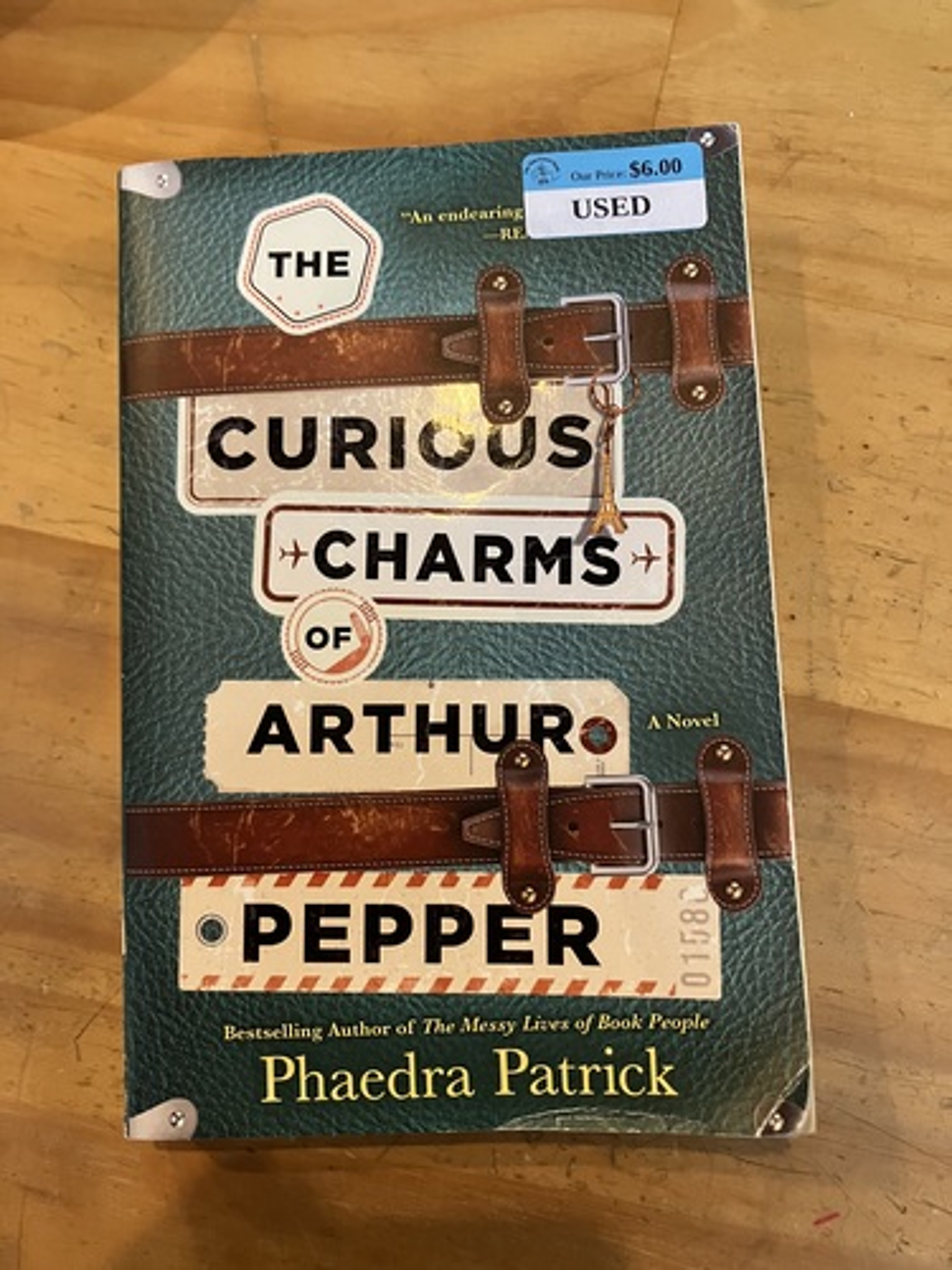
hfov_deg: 49.7
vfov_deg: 63.4
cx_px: 476
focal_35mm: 28
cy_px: 635
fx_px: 1027
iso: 320
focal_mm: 3.99
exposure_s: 1/40
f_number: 1.8
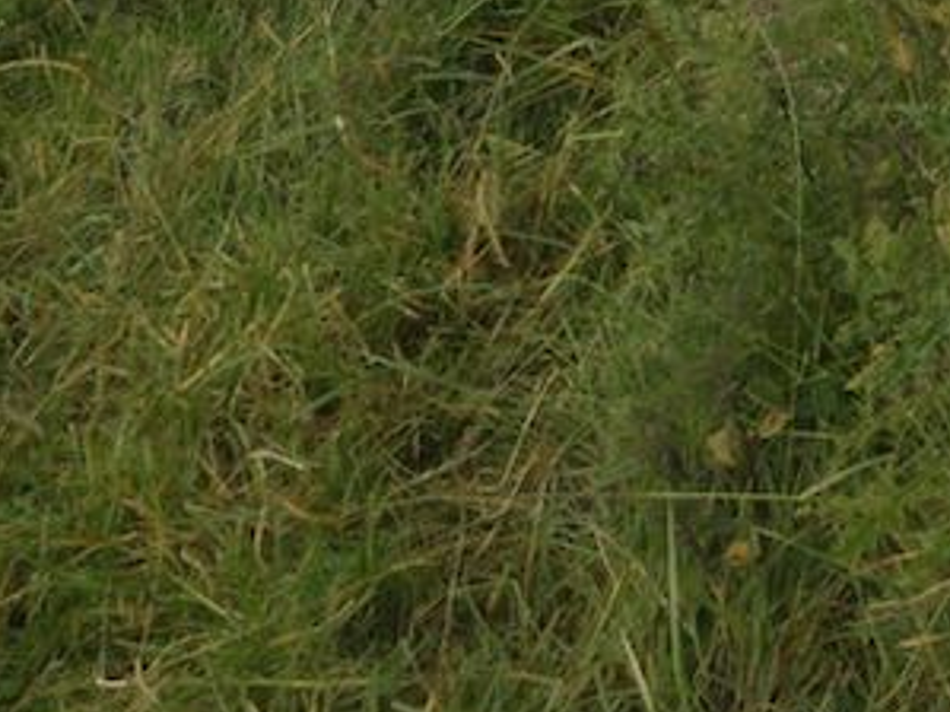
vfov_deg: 10.7
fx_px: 2826
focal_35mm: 103
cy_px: -1302
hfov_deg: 14.1
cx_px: 2195
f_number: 18
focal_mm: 16
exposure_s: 1/8
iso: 100
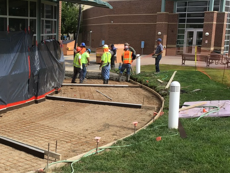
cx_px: 29
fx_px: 385
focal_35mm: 58
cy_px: 108
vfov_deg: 25.2
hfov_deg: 31.8
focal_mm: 3.3
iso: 25
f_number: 2.4
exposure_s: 1/791
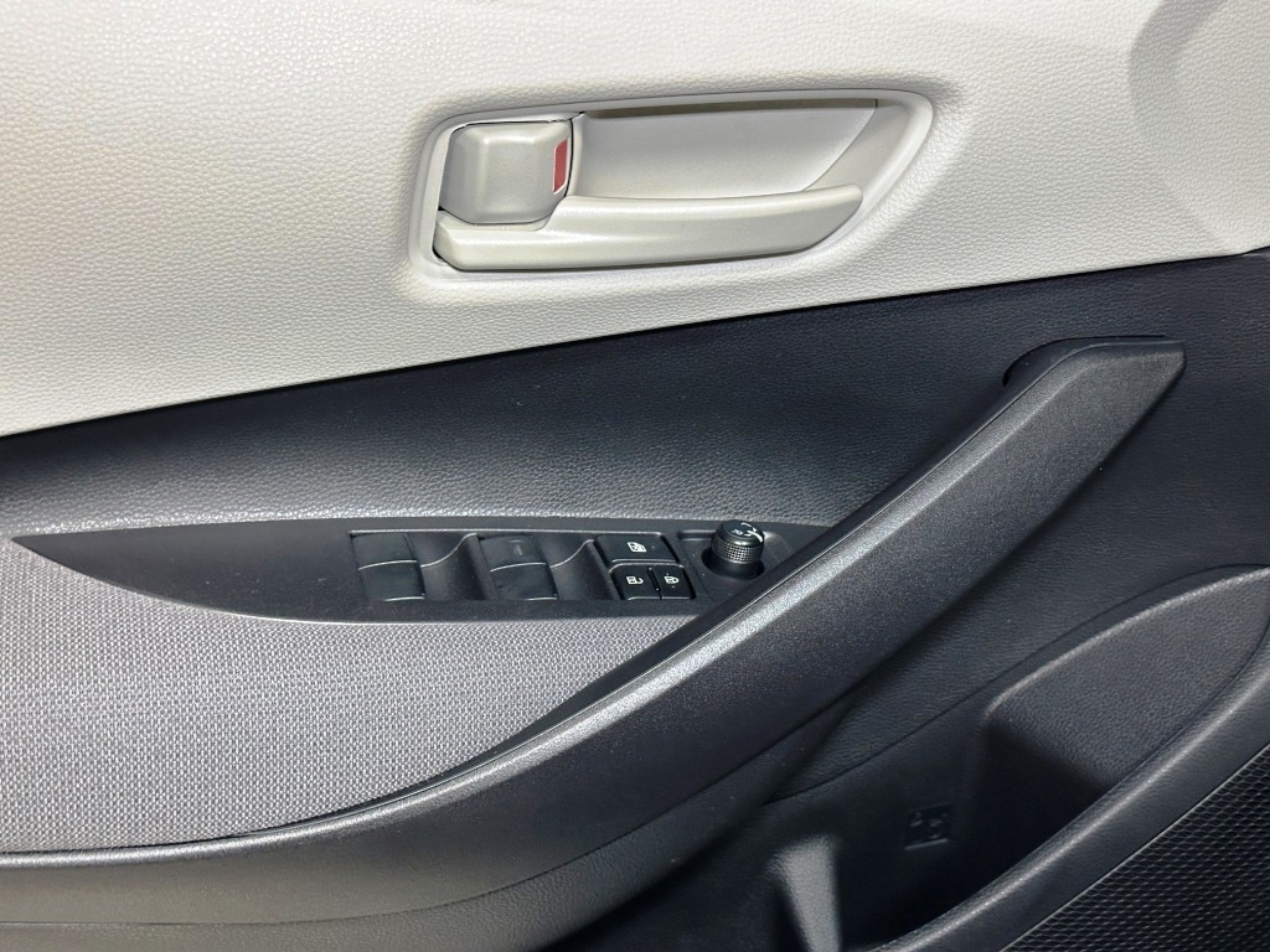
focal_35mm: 48
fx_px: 1761
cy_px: 476
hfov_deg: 39.7
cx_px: 635
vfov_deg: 30.3
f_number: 1.78
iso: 320
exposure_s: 1/40
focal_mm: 6.86
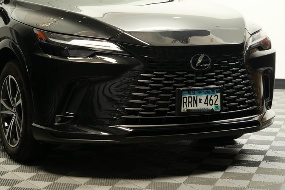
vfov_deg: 15.9
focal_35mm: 86
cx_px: 87
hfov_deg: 23.5
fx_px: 681
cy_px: 72
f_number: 4.3
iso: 250
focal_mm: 23
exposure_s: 1/200
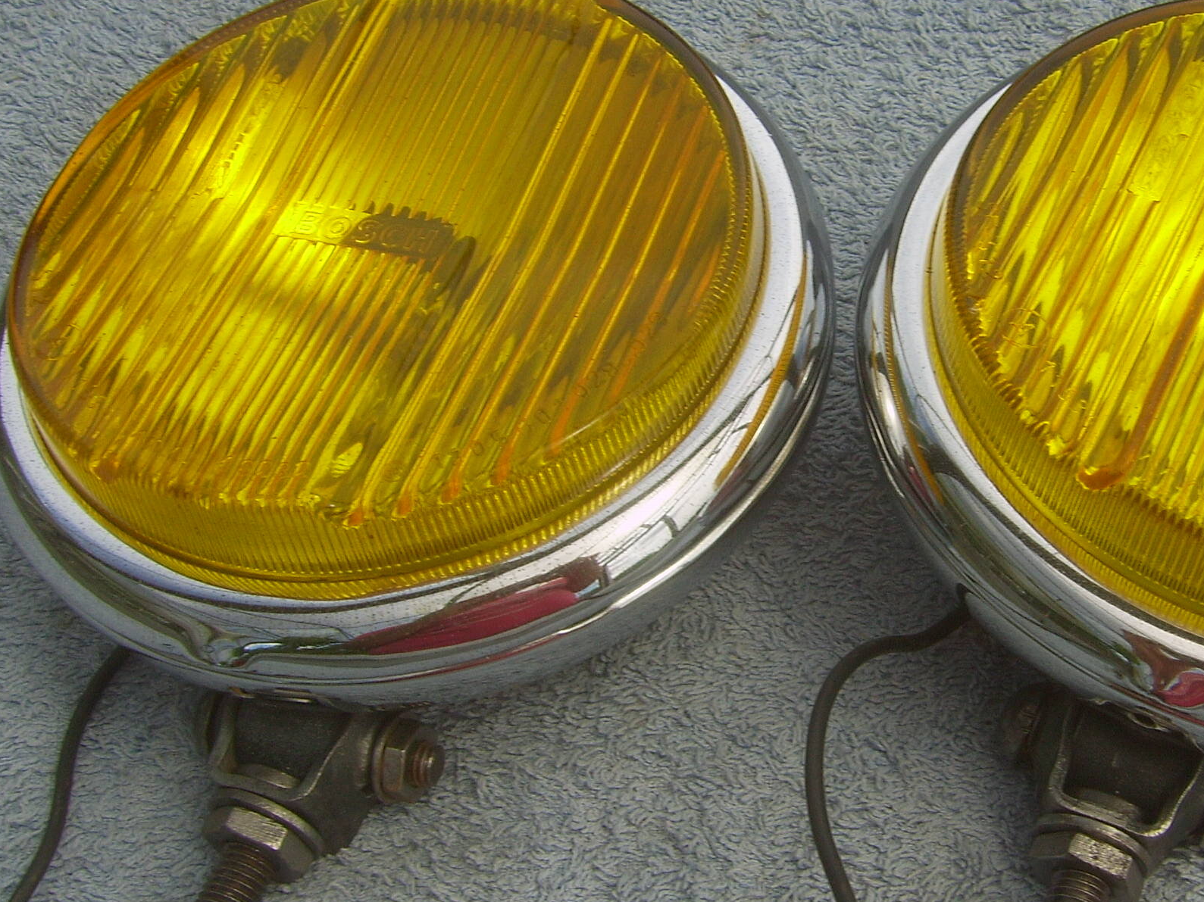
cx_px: 785
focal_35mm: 62
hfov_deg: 31.0
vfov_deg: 23.6
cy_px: 418
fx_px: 2156
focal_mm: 7.8
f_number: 6.4
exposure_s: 1/160
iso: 50
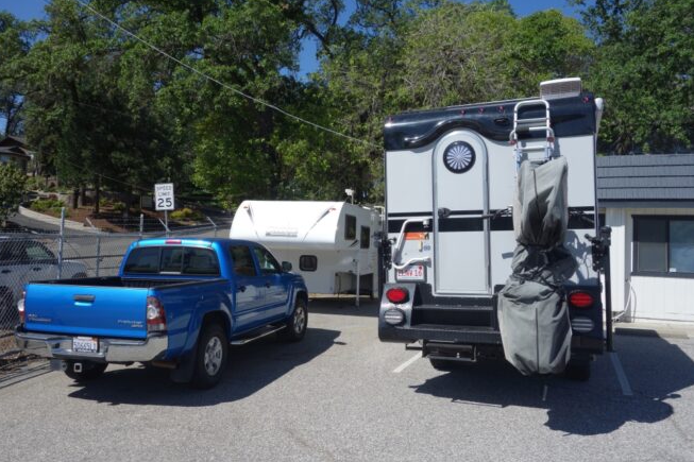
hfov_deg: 63.7
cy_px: 227
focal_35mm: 29
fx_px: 559
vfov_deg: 44.9
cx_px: 336
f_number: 5.6
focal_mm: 10.4
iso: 125
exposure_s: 1/640
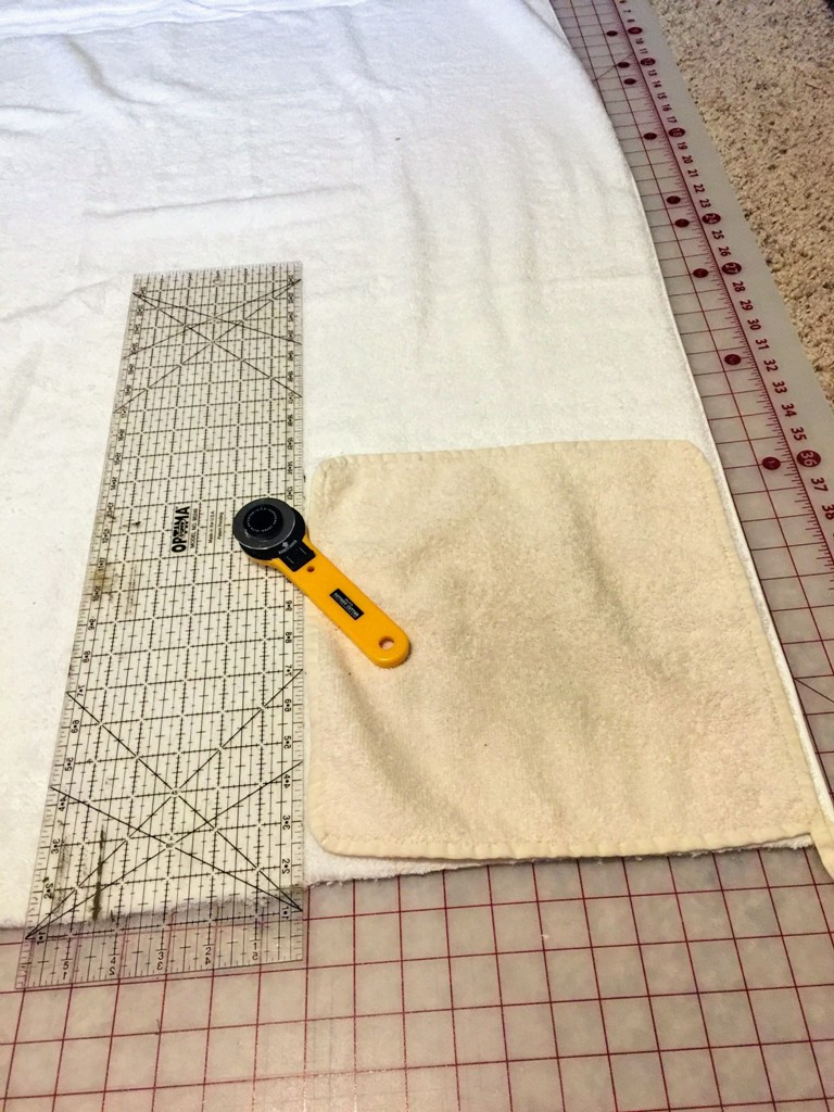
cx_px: 417
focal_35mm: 29
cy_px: 556
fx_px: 932
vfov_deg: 61.7
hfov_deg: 48.2
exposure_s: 1/10
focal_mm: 4.15
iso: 125
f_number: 2.2
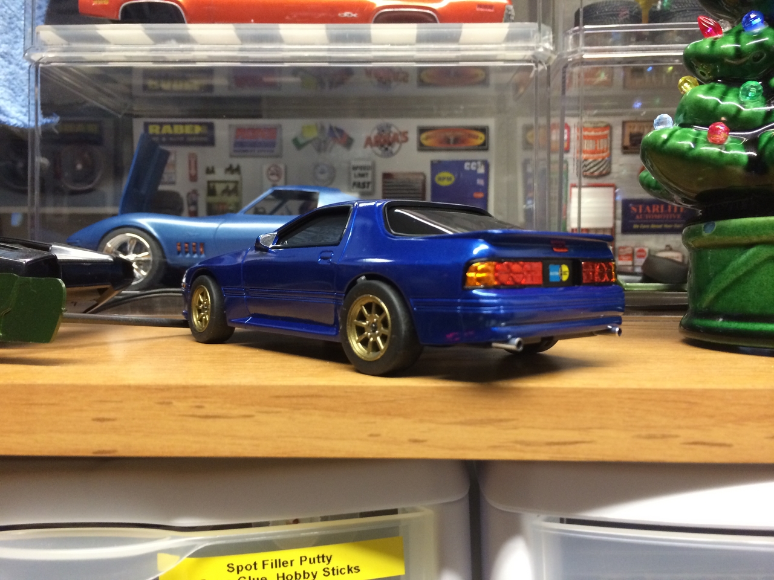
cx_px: 387
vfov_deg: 46.8
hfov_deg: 60.0
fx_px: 671
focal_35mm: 30
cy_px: 290
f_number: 2.2
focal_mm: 4.12
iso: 250
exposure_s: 1/30
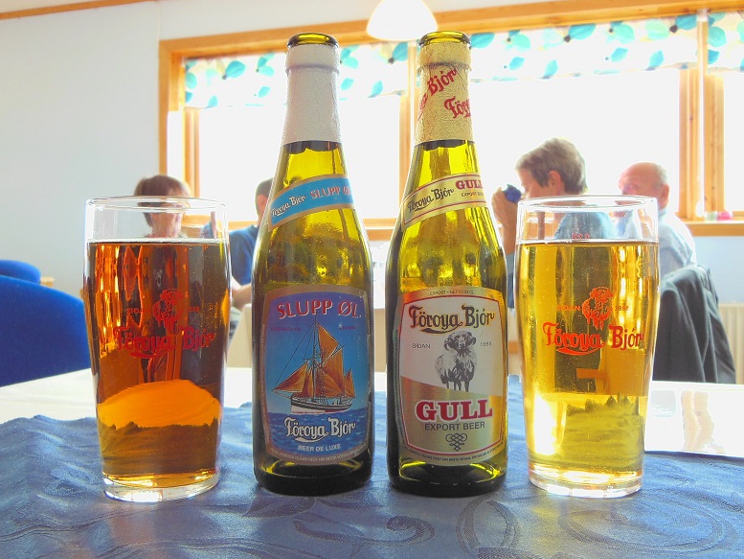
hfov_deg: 52.6
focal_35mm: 35
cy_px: 284
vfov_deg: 40.7
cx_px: 375
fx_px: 752
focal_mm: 6
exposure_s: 1/10
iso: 200
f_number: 3.9
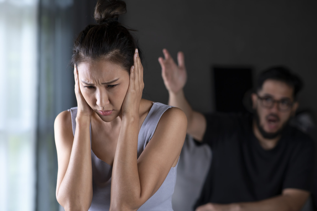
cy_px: 106
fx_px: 748
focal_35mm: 85
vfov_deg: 16.1
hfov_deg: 23.9
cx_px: 158
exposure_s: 1/100
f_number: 3.2
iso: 320
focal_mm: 85
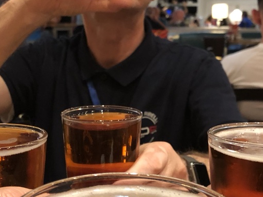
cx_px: 128
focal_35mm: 66
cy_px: 112
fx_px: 502
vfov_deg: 22.2
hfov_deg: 29.4
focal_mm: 4
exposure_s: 1/8
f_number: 1.8
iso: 80
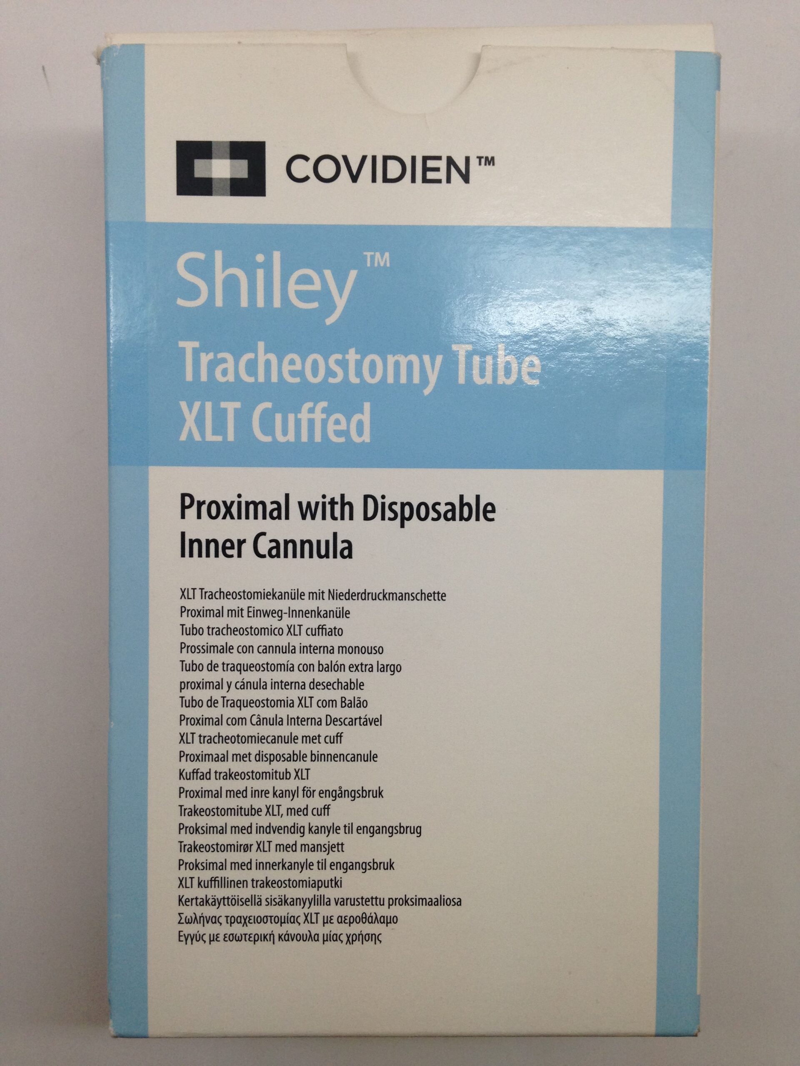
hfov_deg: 42.9
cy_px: 533
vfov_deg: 55.4
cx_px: 400
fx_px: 1017
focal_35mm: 33
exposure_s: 1/120
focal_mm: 4.12
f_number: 2.4
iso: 80
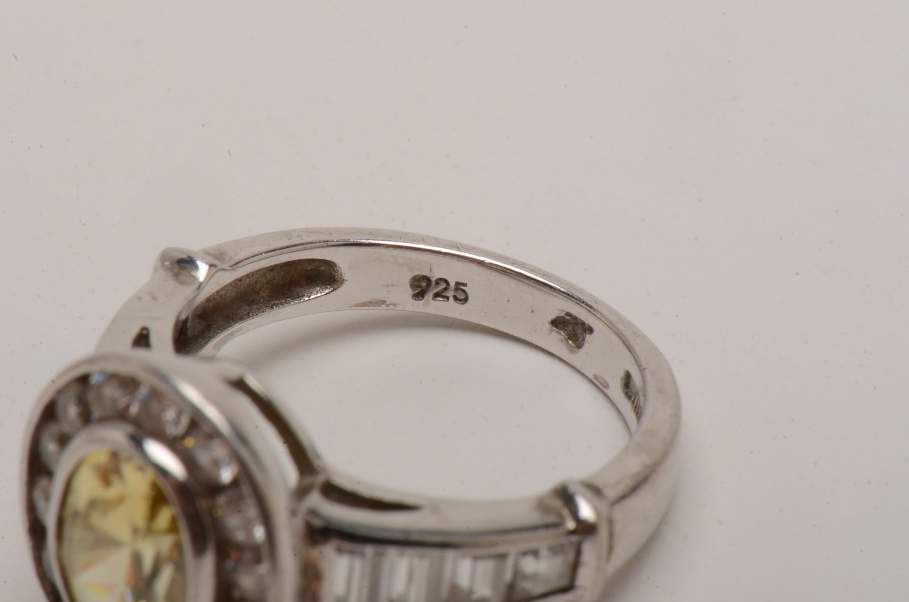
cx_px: 454
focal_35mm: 128
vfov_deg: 10.7
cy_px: 301
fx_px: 3213
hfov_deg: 16.1
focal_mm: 85
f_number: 32
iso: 100
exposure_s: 1/160
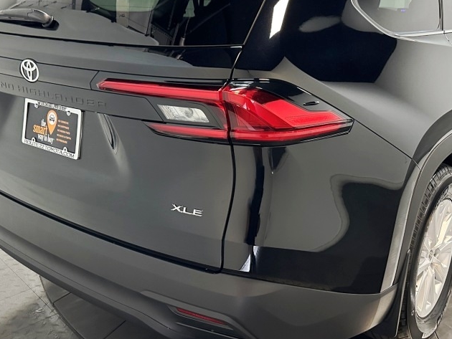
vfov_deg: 36.7
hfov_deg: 47.7
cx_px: 257
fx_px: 509
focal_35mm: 39
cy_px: 132
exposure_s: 1/40
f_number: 1.78
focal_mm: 6.86
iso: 640
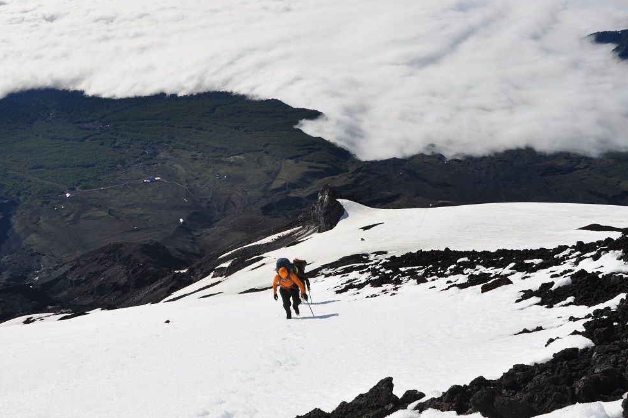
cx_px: 309
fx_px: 855
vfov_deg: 27.5
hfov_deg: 40.3
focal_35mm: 49
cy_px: 207
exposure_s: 1/500
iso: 200
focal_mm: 32
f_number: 11
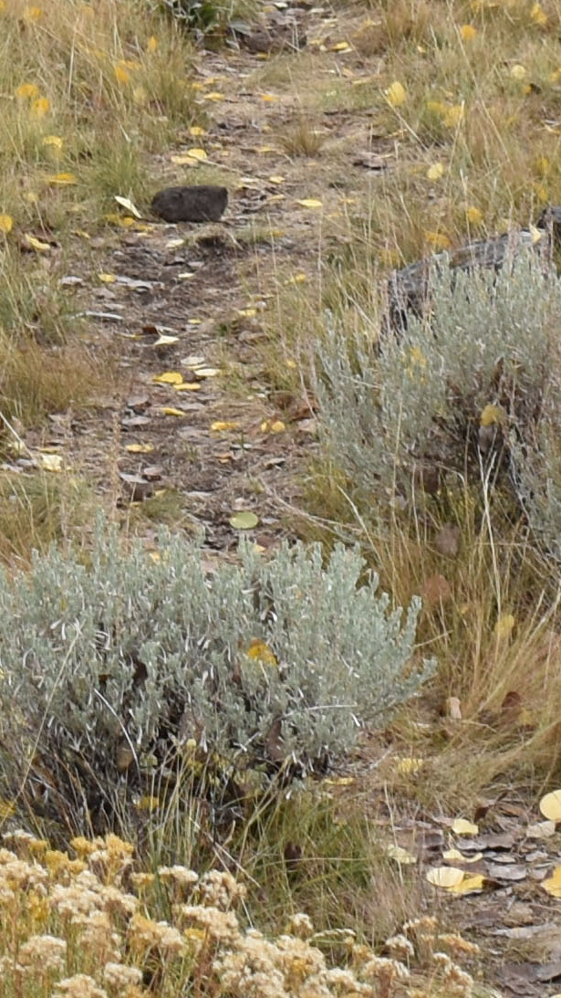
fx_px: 5205
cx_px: 47
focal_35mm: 197
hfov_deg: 6.2
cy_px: -425
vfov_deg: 10.6
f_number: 5.6
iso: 100
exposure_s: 1/125
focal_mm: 23
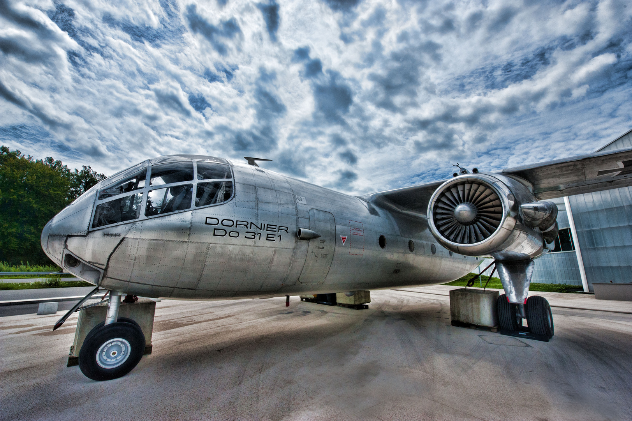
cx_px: 316
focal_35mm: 14
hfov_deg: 104.3
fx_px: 246
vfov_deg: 81.1
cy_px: 210
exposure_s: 1/2500
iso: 1000
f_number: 14
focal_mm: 14
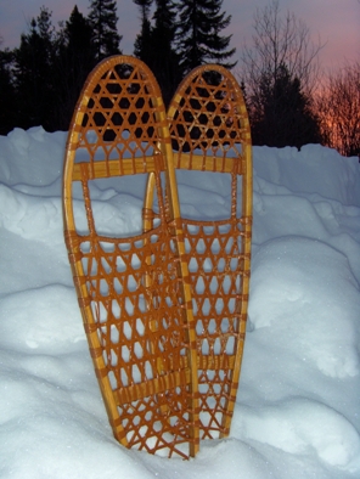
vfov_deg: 44.8
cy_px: 240
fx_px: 582
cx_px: 180
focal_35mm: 42
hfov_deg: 34.4
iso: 100
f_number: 3.7
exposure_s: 1/45
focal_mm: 7
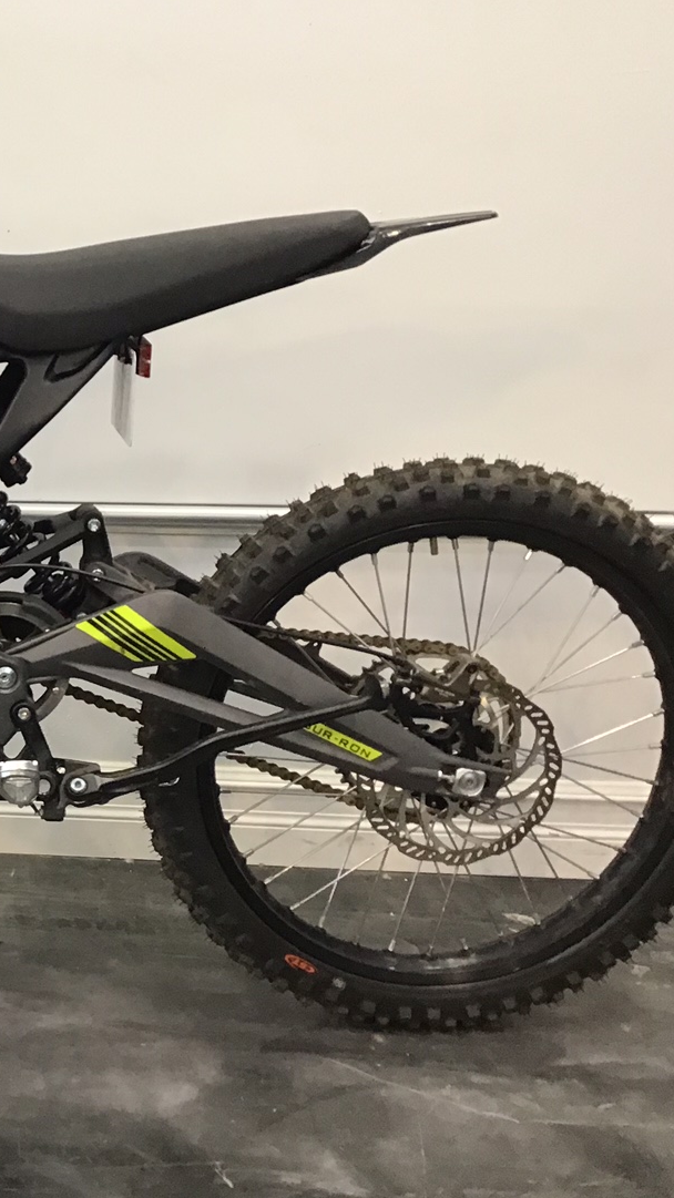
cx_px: -157
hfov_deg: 21.6
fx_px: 1621
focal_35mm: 51
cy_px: 533
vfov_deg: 40.5
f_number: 2.4
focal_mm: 3.3
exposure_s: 1/30
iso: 80
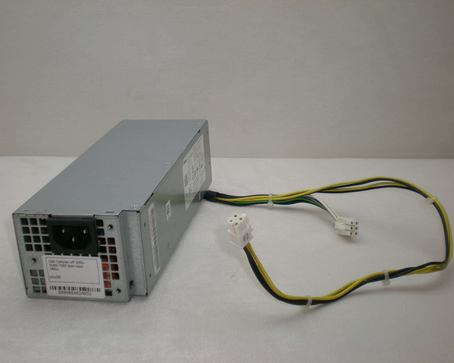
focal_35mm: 46
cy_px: 181
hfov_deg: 40.3
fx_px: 618
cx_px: 233
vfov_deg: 32.8
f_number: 3.5
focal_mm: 7.4
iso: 50
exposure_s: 1/62
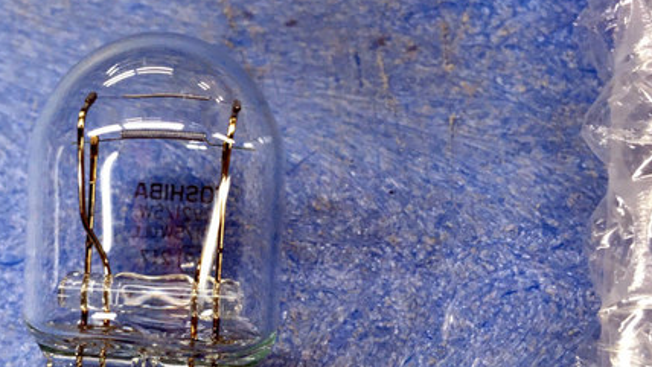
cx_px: 213
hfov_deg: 33.0
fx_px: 1089
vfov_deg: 19.1
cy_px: 214
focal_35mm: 63
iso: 50
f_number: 2.2
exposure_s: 1/30
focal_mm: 4.15
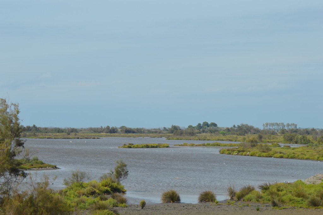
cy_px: 108
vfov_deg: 13.0
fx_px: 941
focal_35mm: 105
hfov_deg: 19.5
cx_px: 162
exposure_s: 1/640
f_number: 6.3
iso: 100
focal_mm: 70
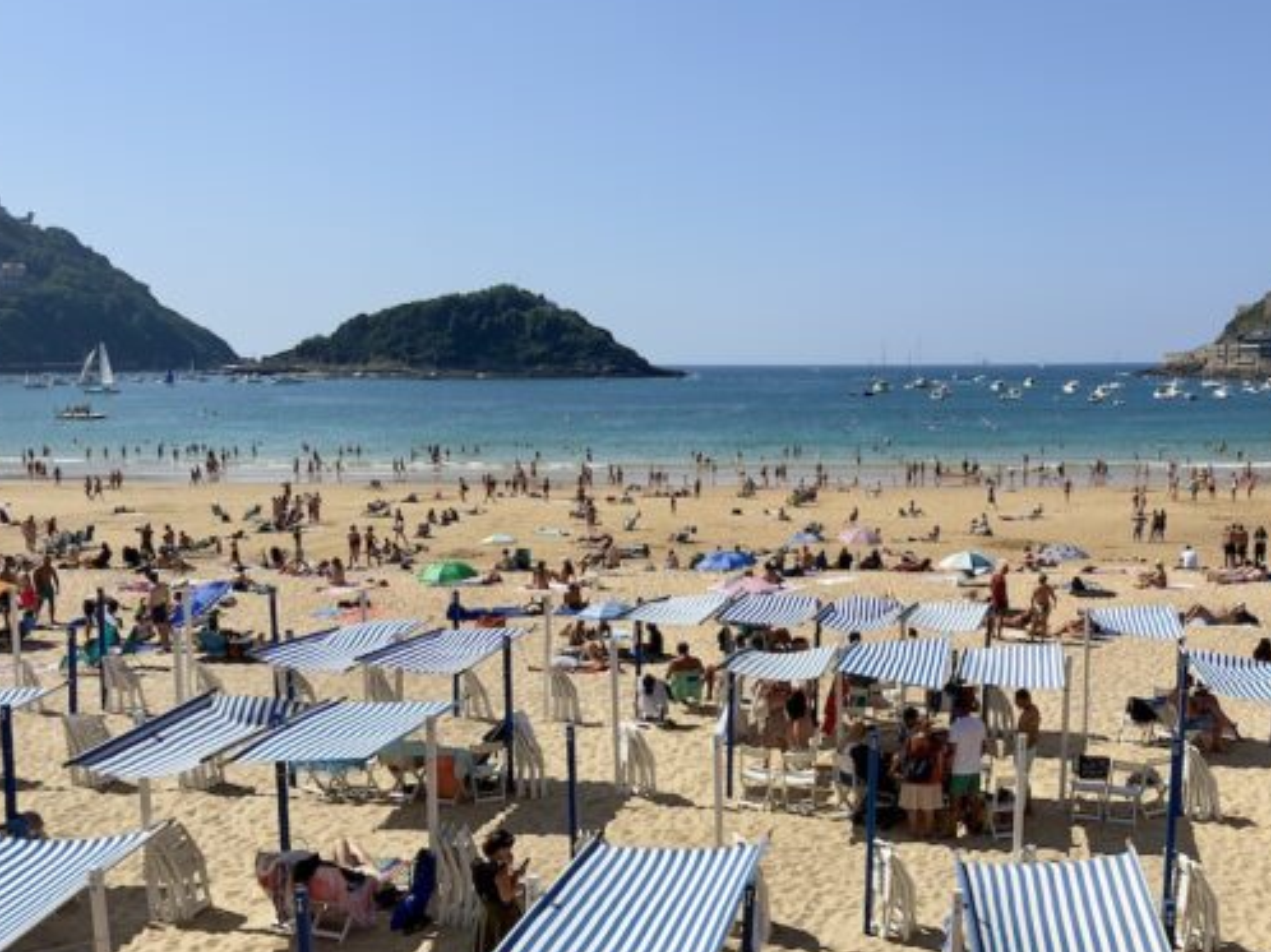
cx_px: 860
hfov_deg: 49.2
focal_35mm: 37
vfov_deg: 38.3
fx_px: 1358
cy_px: 614
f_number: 1.78
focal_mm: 6.86
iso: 100
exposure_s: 1/12048
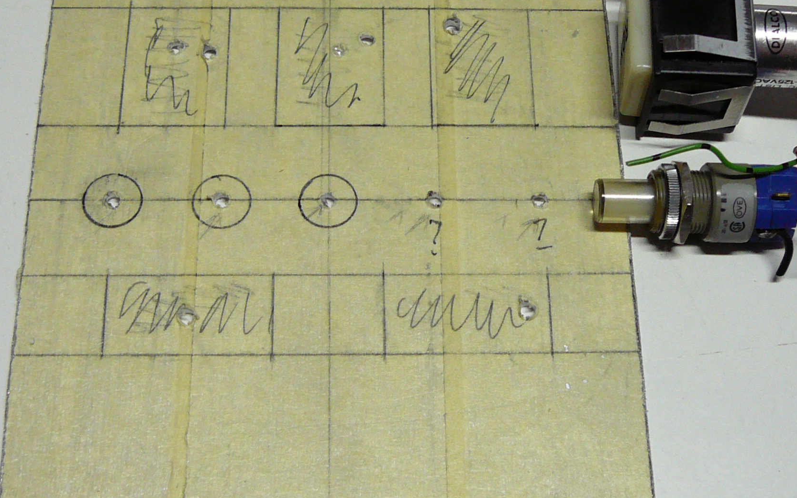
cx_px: 420
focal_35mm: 57
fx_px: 1238
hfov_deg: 35.7
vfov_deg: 22.7
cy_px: 239
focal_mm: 5.2
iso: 200
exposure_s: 1/20
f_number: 2.8
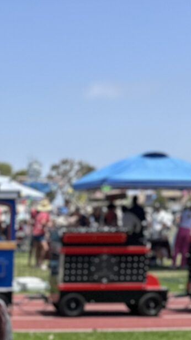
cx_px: -44
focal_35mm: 87
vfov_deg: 22.3
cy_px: 422
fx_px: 784
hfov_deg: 13.5
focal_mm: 6.86
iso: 80
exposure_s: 1/2967
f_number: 1.78
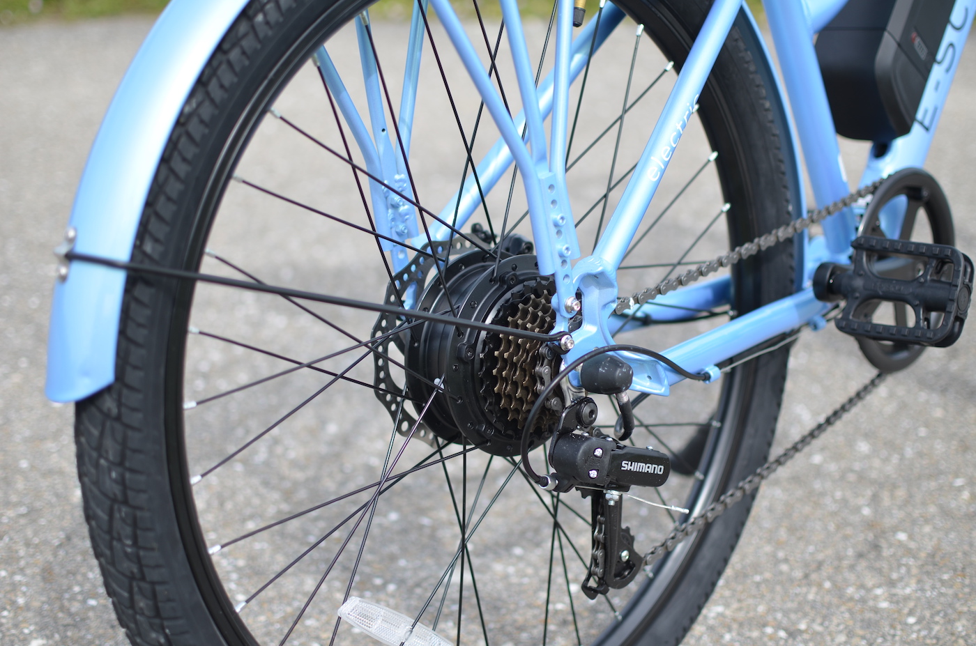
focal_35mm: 52
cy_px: 323
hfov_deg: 37.9
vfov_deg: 25.6
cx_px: 488
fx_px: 1420
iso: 100
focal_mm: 35
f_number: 2
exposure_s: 1/1600
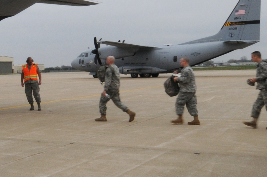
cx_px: -53
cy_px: 71
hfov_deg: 26.4
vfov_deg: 19.9
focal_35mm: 68
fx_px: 504
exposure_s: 1/60
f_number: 22
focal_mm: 12
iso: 250
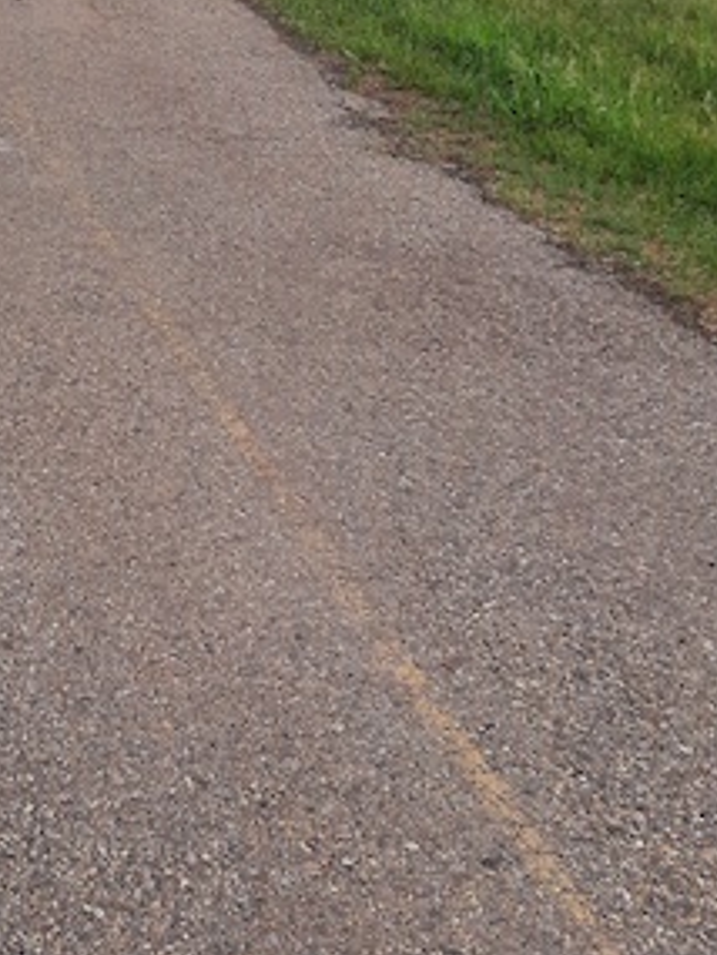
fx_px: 2015
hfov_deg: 19.8
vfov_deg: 25.7
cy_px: 67
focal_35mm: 73
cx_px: 54
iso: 40
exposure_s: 1/206
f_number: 1.7
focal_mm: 3.92
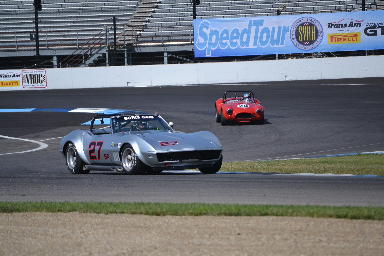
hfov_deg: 6.9
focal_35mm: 300
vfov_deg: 4.6
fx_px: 3200
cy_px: 128
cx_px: 192
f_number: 5.6
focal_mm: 200
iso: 320
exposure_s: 1/2000
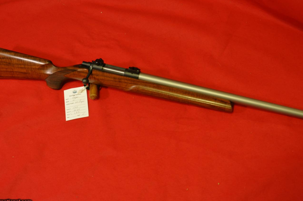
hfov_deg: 42.8
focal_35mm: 46
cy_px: 91
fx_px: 387
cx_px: 152
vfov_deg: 29.1
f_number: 5
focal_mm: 26
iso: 800
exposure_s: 1/8
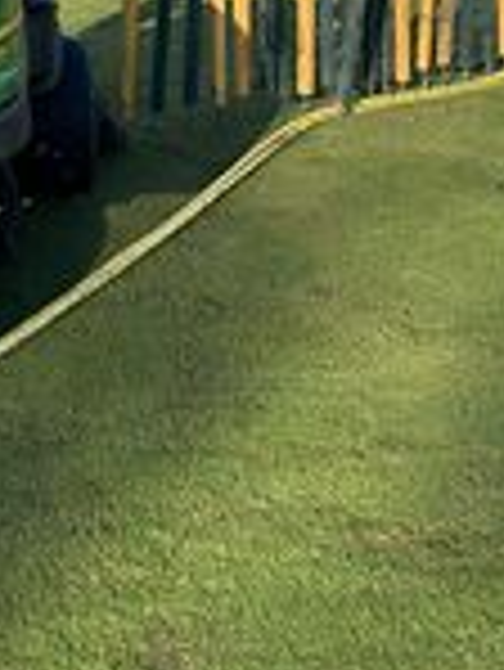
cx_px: -182
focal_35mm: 87
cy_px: 58
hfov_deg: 16.0
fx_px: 1687
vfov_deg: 21.9
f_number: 1.5
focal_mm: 5.7
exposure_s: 1/2513
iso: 50
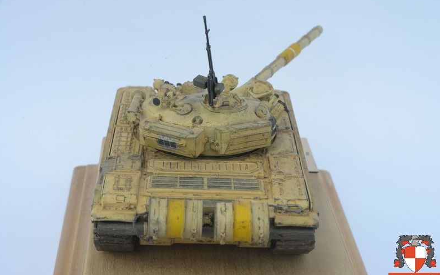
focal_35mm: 108
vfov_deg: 12.1
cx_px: 220
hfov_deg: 19.3
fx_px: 1295
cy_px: 140
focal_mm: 105
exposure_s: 1/125
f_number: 18
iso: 1250
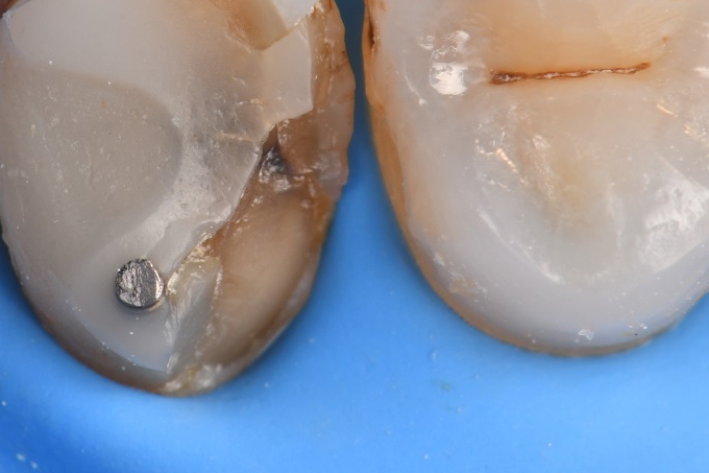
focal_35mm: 312
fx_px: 6143
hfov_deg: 6.6
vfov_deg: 4.4
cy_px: 90
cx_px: 211
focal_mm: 105
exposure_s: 1/160
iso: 200
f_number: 32
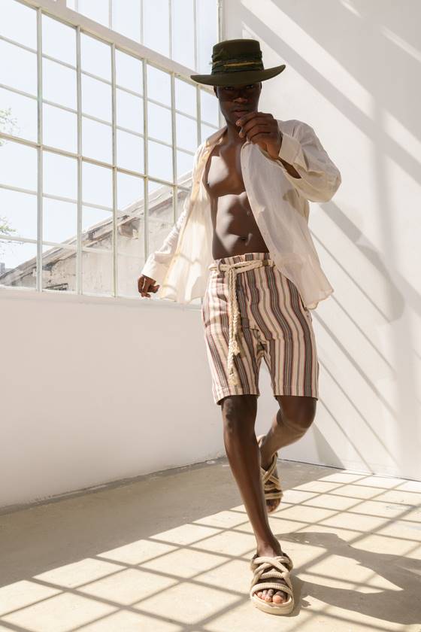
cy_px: 316
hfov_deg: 43.6
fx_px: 526
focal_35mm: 30
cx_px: 210
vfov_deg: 61.9
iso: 250
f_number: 11
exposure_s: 1/160
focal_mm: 30
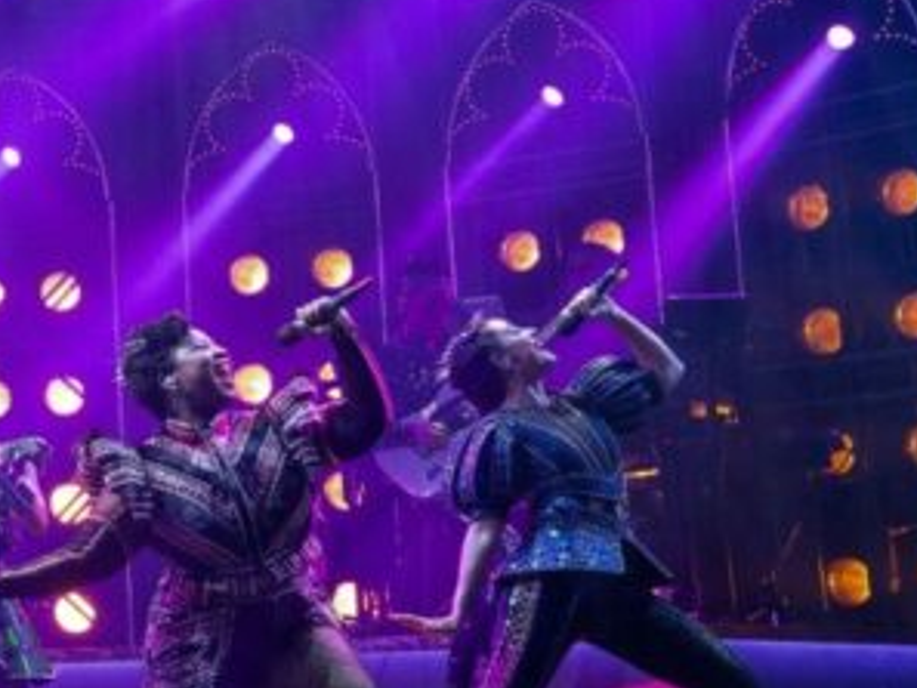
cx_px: -235
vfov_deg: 13.8
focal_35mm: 107
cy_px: 201
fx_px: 2836
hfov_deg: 17.4
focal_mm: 43
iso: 3200
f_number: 5.6
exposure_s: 1/320
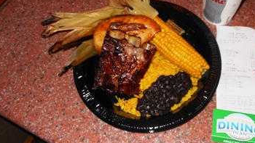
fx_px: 264
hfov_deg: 51.1
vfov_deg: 30.2
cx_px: 159
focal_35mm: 39
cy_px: 49
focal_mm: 5
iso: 80
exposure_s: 1/25
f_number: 3.7
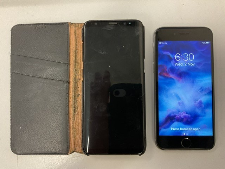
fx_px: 188
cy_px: 84
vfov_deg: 48.2
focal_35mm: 29
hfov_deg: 61.7
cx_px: 112
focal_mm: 3
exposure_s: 1/50
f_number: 1.8
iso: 160
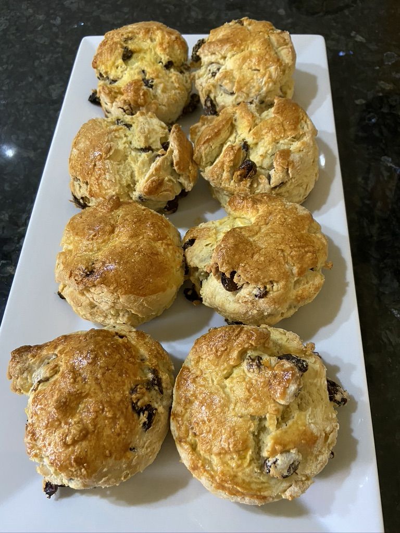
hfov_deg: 53.1
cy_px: 266
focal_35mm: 26
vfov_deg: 67.3
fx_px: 401
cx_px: 200
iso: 400
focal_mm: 4.25
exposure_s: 1/33
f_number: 1.8
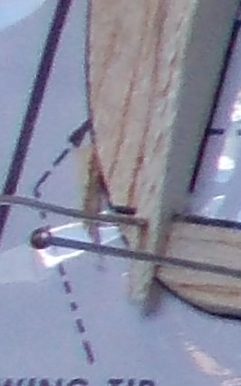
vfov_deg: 8.2
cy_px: 183
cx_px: 1522
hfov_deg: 4.0
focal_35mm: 257
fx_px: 2702
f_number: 2.7
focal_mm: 4
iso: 80
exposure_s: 1/30
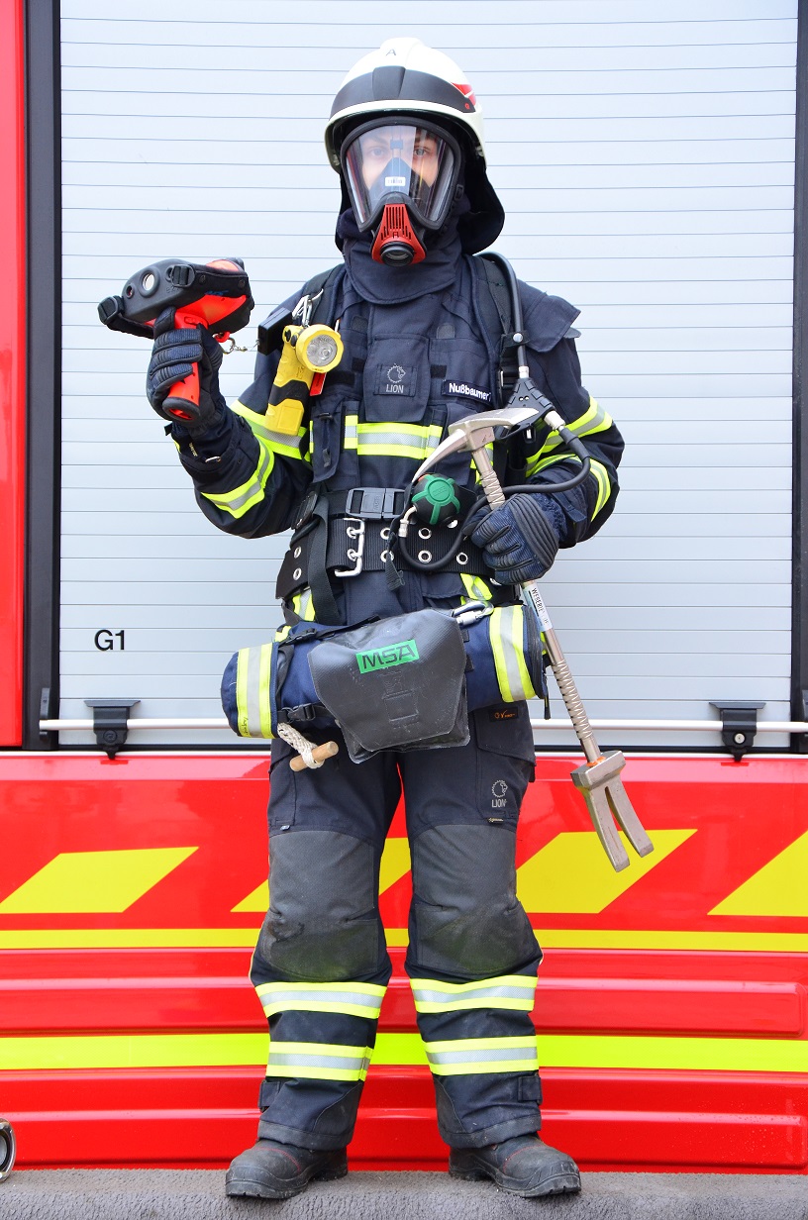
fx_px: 2638
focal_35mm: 78
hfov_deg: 17.4
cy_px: 610
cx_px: 404
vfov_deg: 26.0
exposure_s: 1/80
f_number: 5
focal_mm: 52
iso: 640
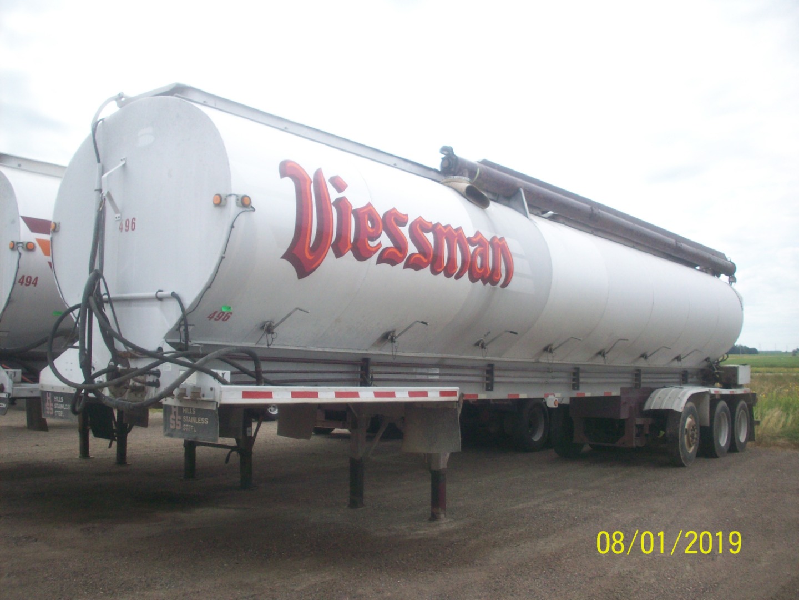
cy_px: 300
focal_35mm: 37
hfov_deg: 50.1
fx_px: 854
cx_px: 400
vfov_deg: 38.7
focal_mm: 6.2
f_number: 5.6
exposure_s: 1/205
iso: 80
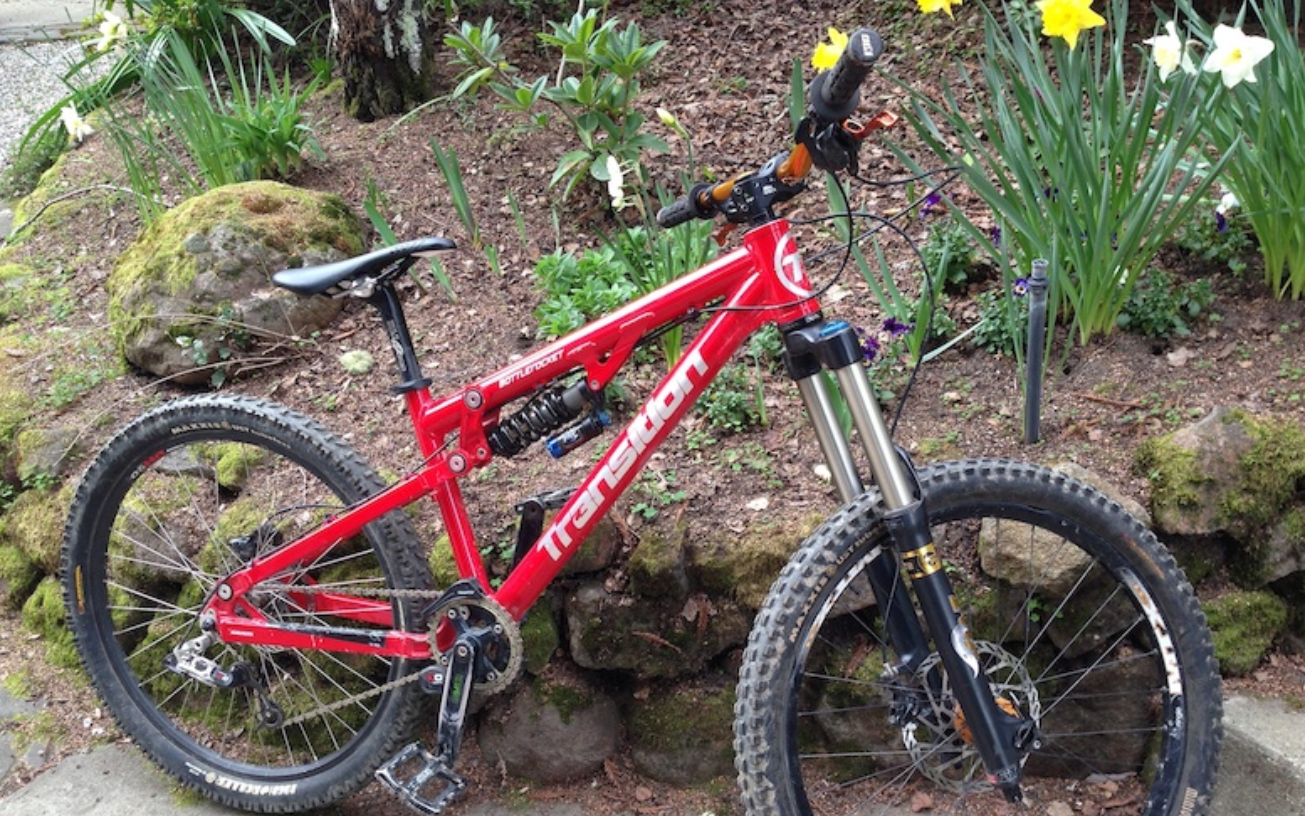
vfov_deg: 35.3
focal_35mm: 36
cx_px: 658
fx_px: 1281
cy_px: 467
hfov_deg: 54.0
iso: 64
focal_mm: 4.13
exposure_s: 1/60
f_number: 2.4
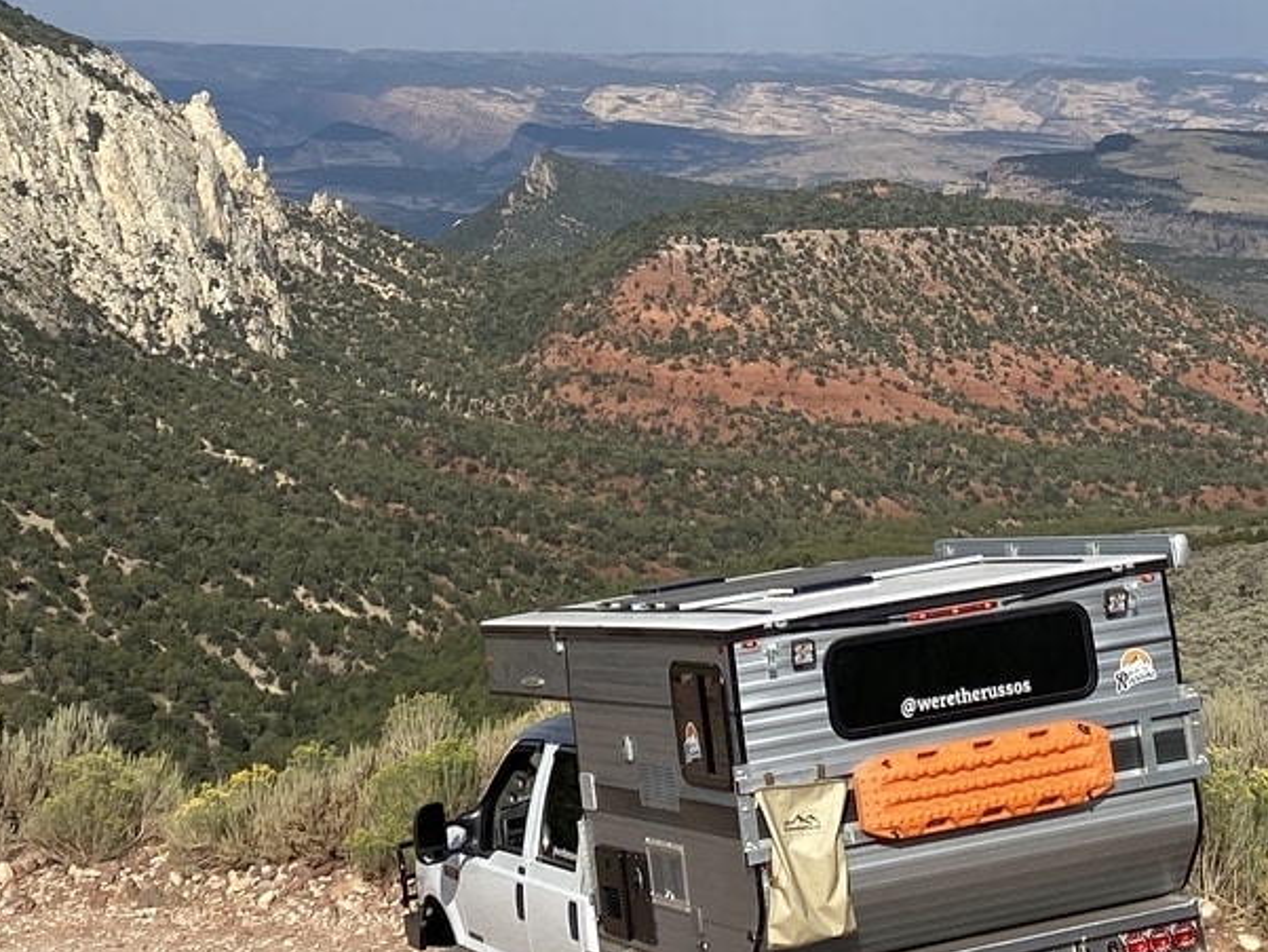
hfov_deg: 23.5
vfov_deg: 17.2
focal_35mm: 83
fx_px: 3041
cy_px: -108
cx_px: 831
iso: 32
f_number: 1.8
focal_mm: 4.25
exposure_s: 1/3846
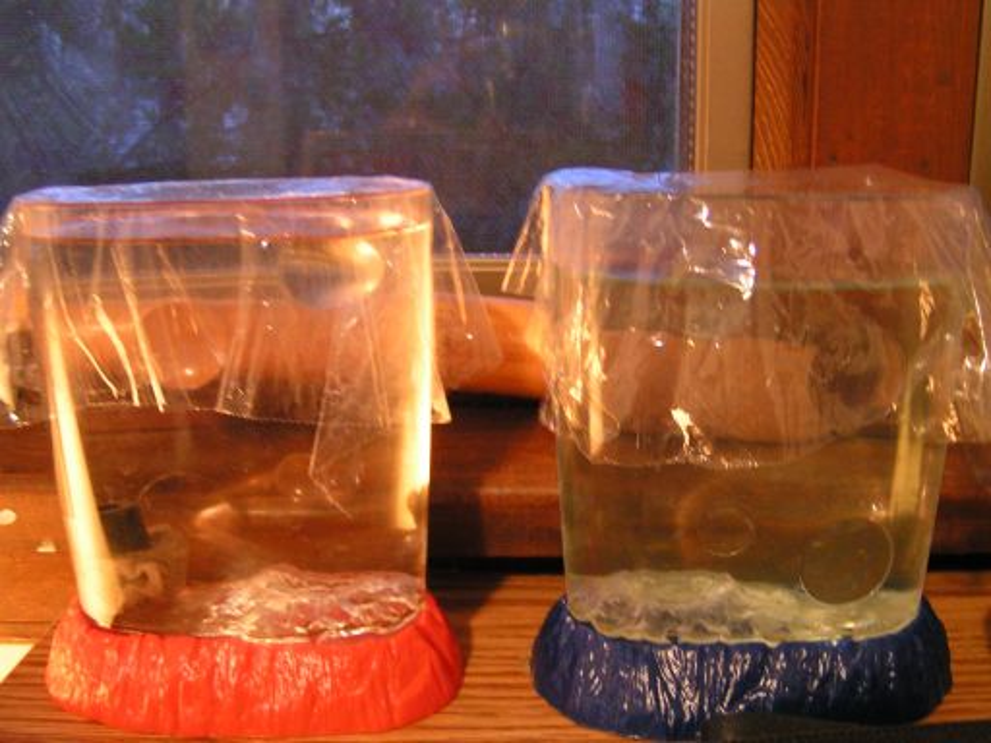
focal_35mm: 38
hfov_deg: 49.0
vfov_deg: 37.7
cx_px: 496
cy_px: 372
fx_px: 1088
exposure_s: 1/5
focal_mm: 5.8
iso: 200
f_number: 2.8
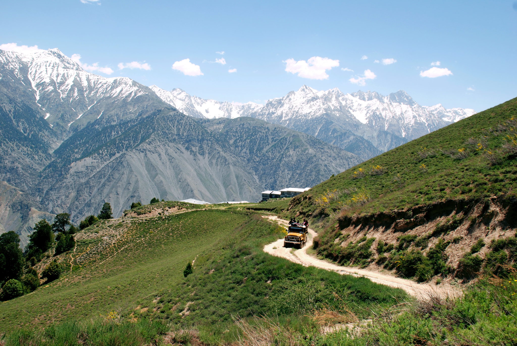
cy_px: 173
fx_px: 518
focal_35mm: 36
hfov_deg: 53.1
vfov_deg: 37.0
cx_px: 258
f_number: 8
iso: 100
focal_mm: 24
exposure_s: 1/250
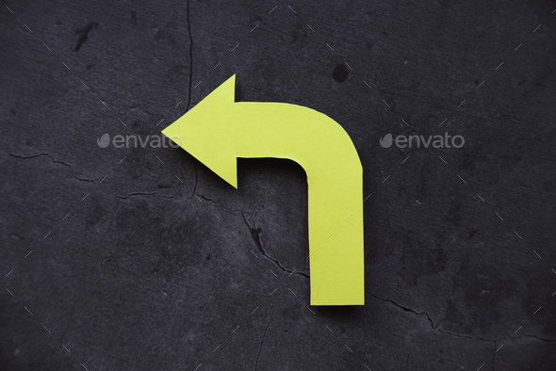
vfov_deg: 18.2
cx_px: 278
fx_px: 1159
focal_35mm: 75
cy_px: 186
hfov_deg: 27.0
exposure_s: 1/125
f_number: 2.8
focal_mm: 34
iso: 250
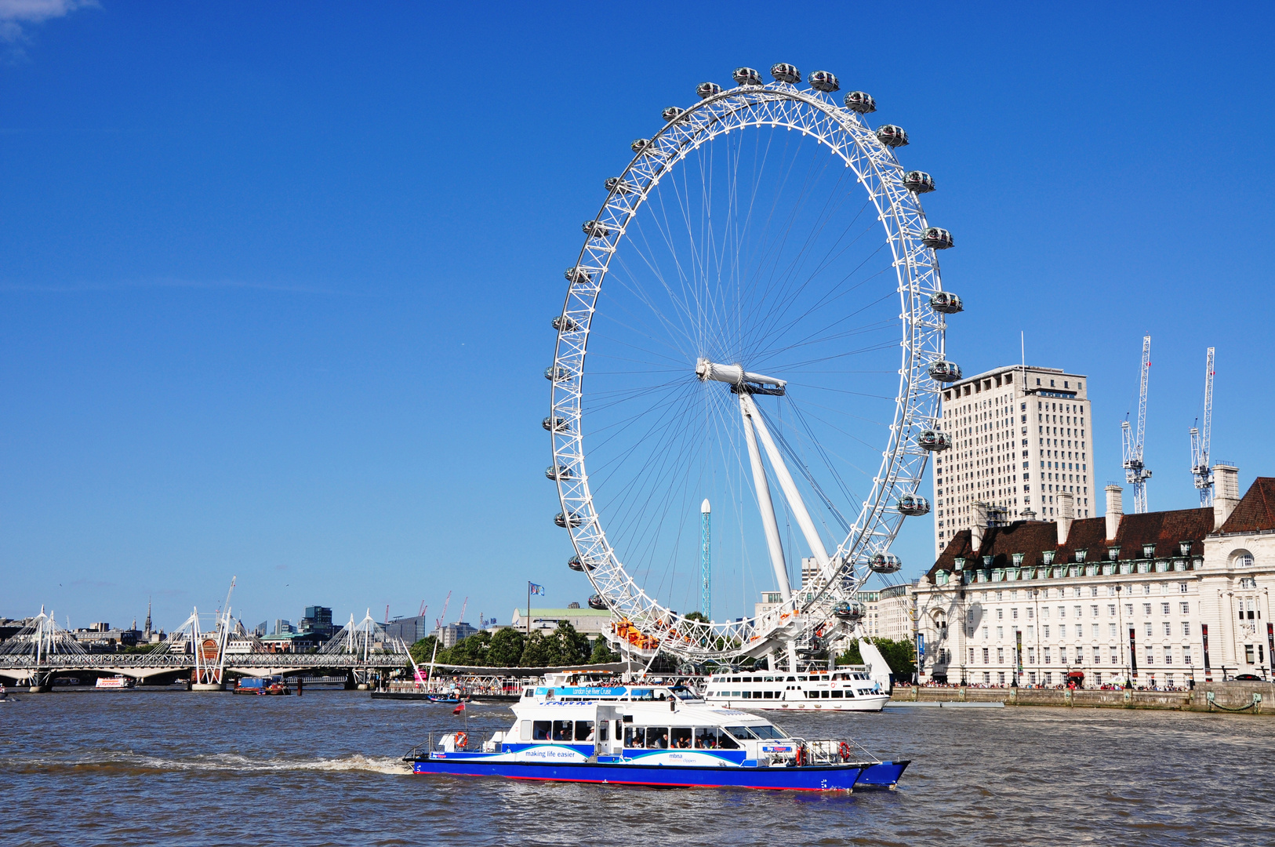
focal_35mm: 42
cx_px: 638
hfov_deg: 46.4
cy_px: 424
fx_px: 1486
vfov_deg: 31.8
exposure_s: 1/500
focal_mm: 28
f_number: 11
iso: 200
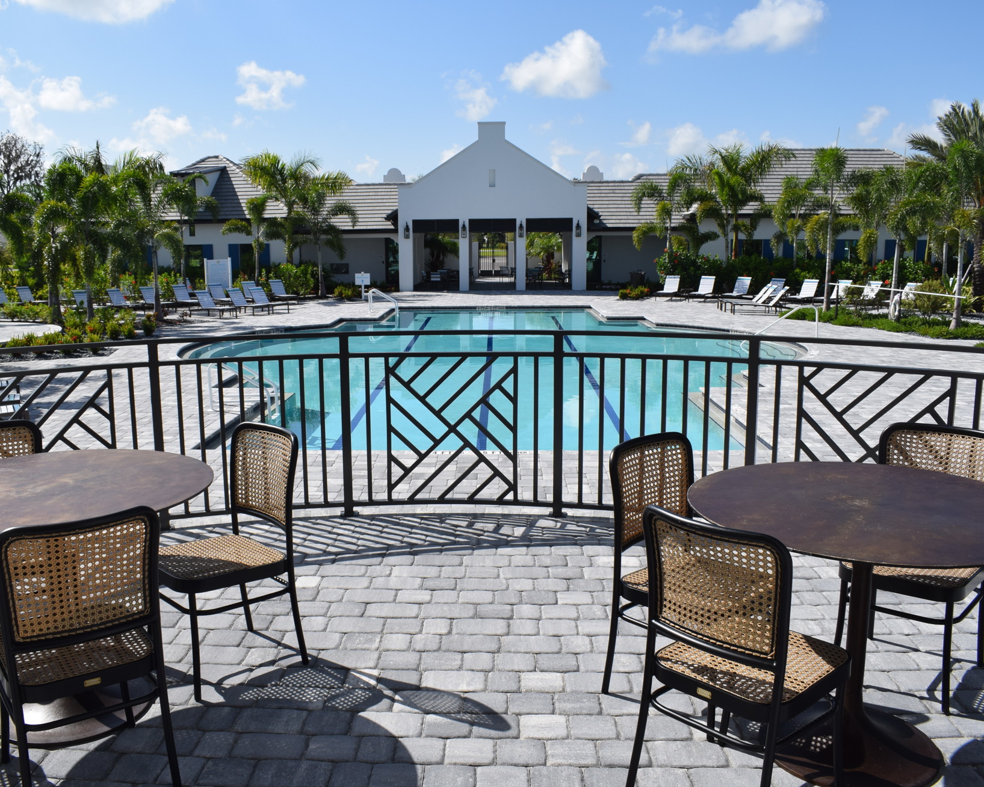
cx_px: 447
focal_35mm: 31
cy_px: 393
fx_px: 903
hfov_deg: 57.1
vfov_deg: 47.1
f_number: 10
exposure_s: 1/400
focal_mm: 18
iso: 200
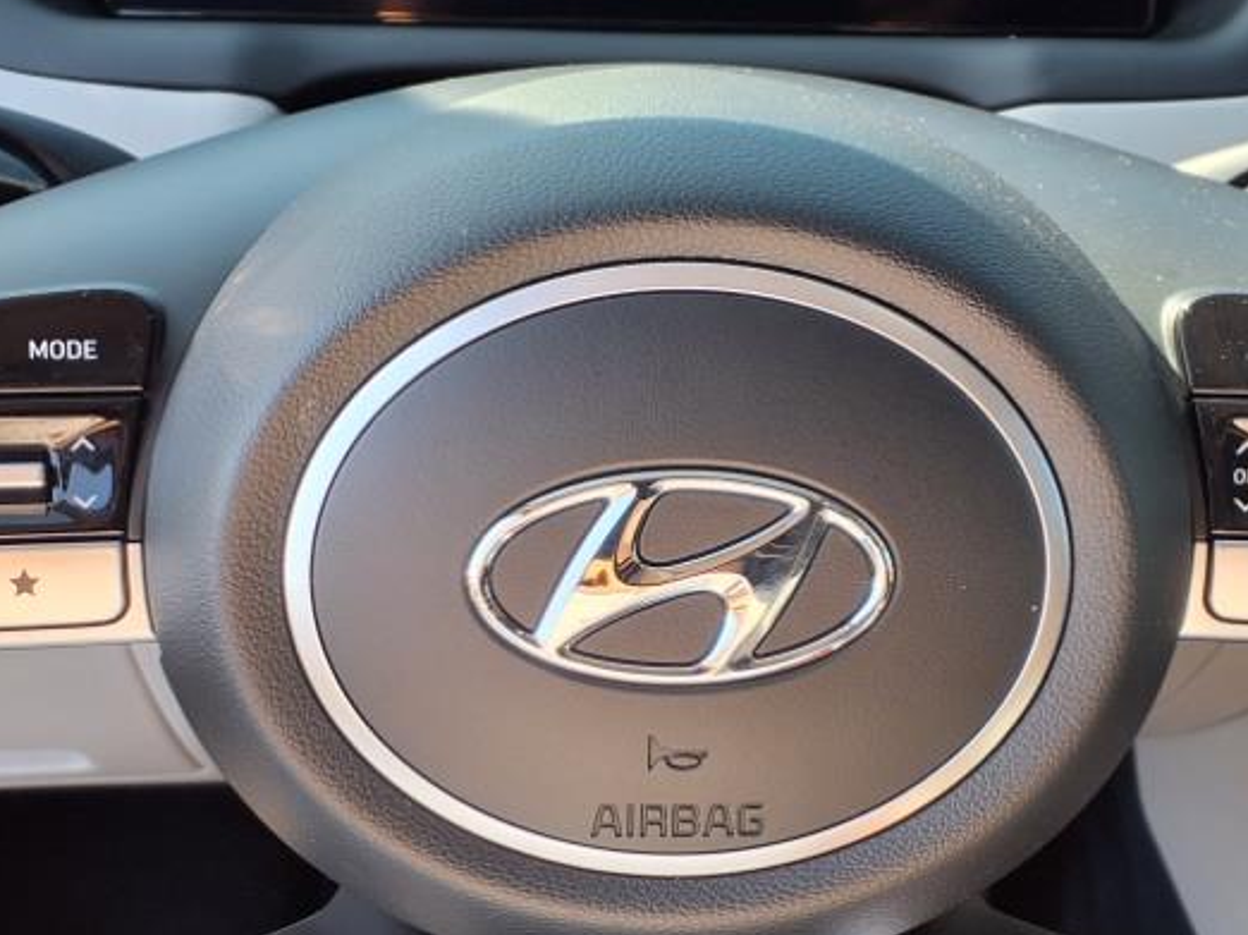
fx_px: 1910
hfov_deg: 36.2
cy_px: 574
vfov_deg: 27.4
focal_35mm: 53
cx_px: 641
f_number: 1.9
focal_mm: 3.58
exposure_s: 1/125
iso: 40
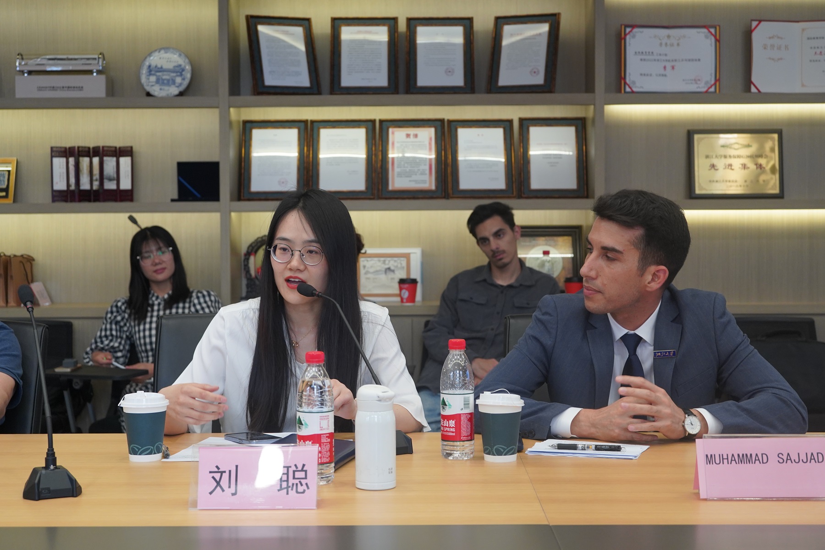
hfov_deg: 33.4
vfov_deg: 22.6
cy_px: 275
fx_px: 1375
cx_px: 412
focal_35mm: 60
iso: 1600
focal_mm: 60
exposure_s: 1/160
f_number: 5.6
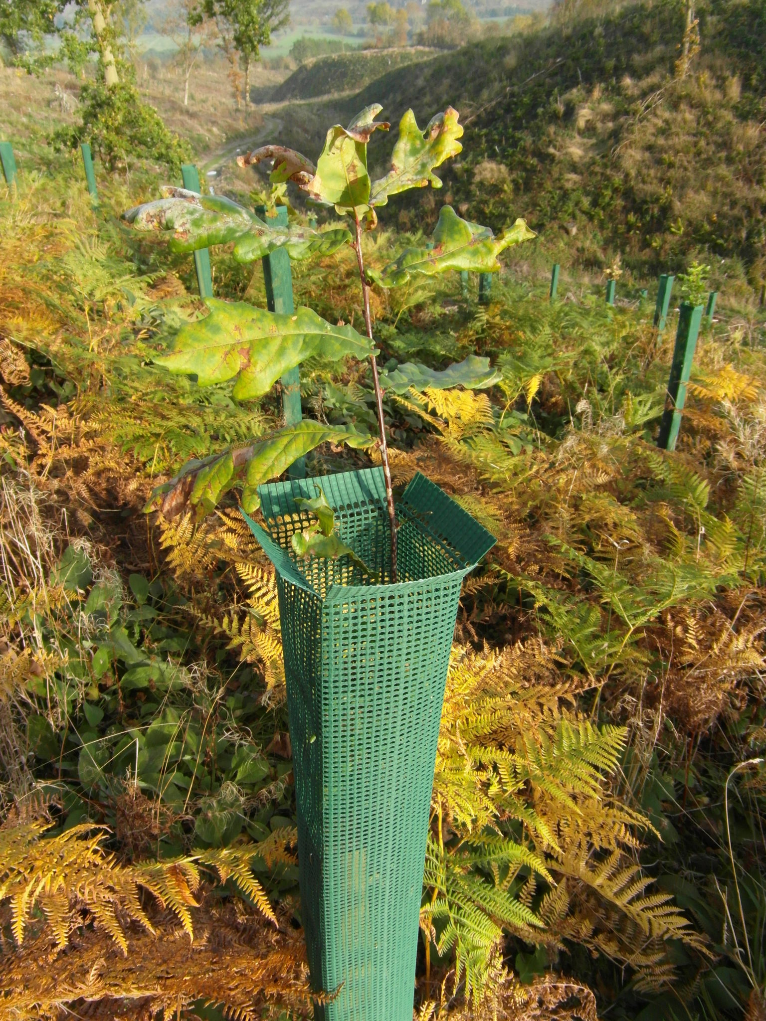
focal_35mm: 24
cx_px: 383
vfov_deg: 71.6
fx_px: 708
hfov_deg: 56.8
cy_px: 510
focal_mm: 4
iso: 80
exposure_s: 1/90
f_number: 4.6
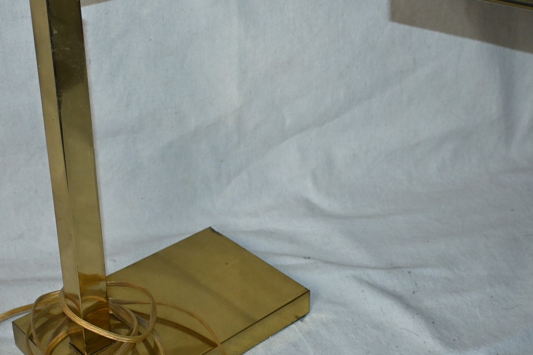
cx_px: 299
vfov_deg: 24.7
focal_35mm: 55
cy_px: 145
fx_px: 811
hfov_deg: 36.3
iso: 800
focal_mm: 23
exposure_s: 1/200
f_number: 4.2
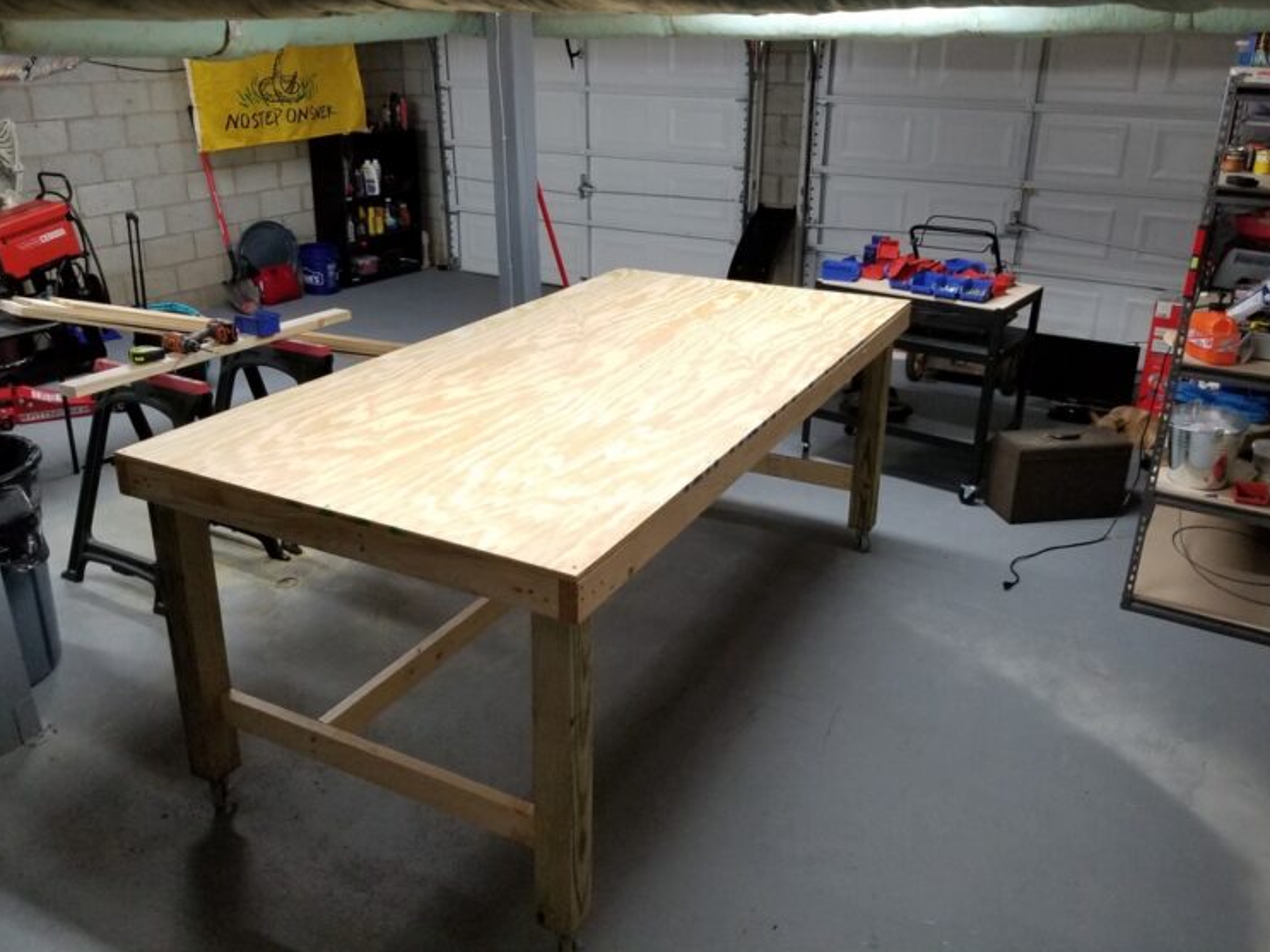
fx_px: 1027
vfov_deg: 49.7
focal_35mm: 28
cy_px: 443
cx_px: 653
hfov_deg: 63.4
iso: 200
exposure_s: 1/60
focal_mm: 4.25
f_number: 1.7
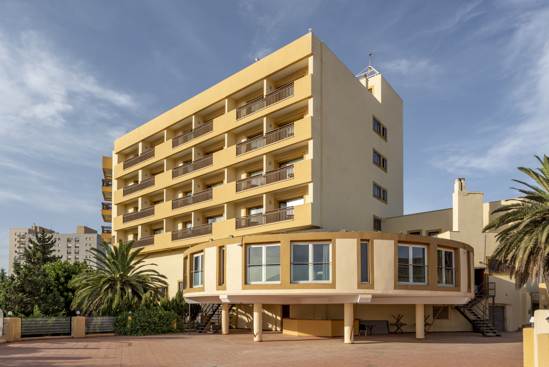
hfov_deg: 84.0
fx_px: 305
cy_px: 184
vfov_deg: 62.0
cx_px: 274
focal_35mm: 20
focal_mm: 20
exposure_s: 1/100
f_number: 11
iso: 100
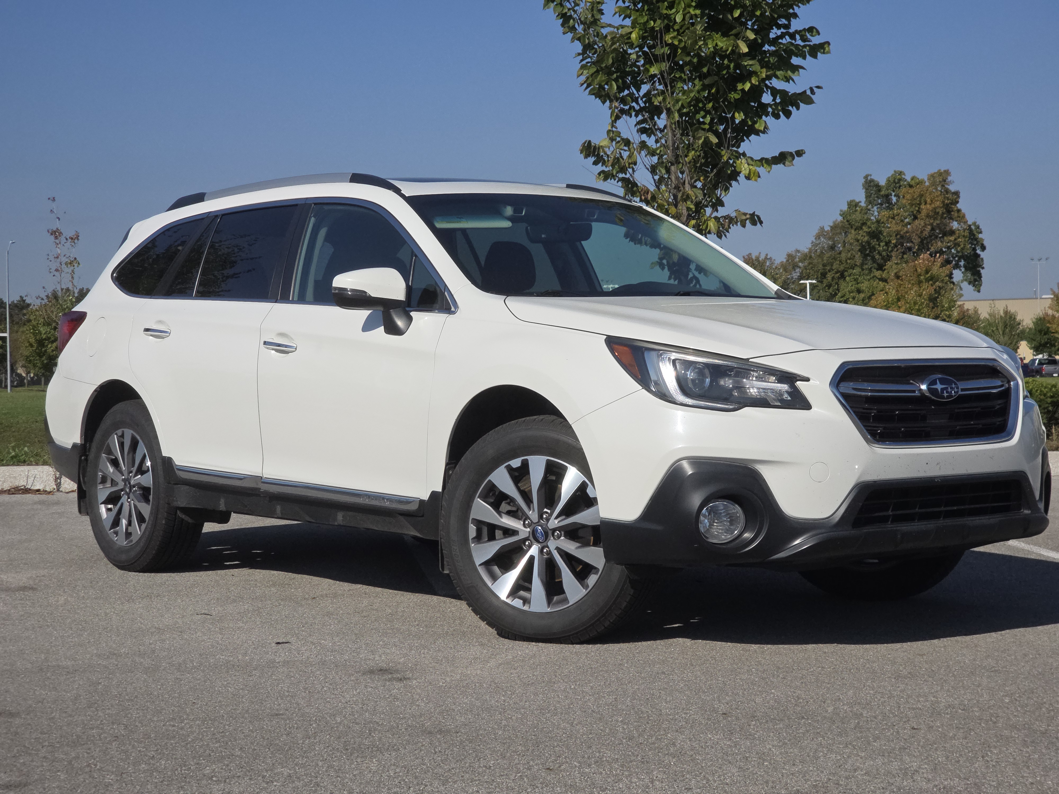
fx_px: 2111
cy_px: 397
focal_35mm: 69
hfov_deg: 28.2
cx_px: 530
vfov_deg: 21.3
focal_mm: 7.9
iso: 50
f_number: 2.4
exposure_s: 1/4220
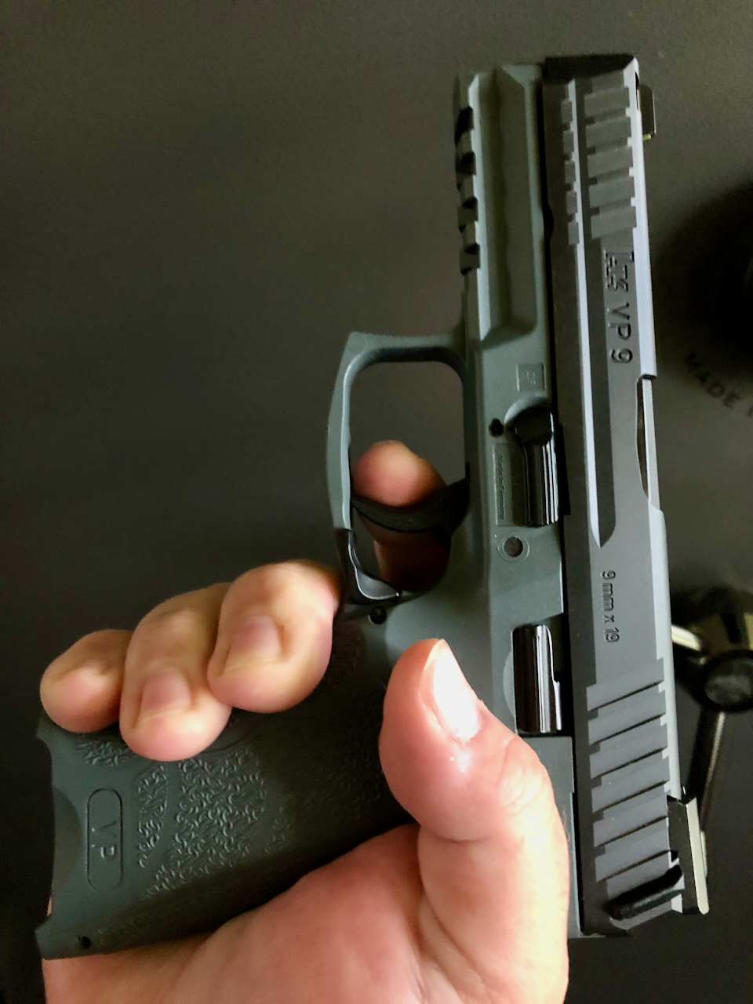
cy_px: 502
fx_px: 812
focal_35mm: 28
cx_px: 376
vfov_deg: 63.4
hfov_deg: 49.7
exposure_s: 1/4
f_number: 1.8
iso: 125
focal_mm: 4
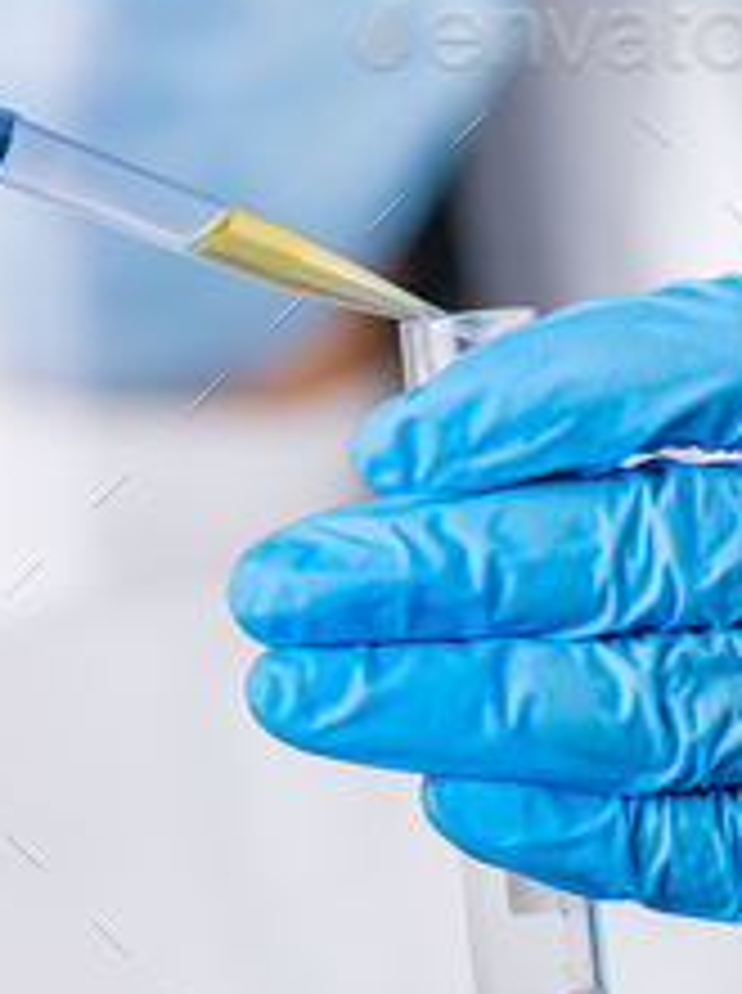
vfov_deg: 7.3
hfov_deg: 5.5
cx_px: -135
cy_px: 245
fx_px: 7739
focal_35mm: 270
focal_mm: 105
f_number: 3.5
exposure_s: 1/160
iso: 125
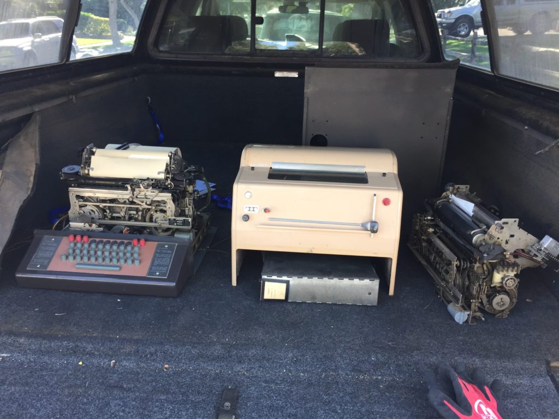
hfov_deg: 61.7
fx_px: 468
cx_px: 280
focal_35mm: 29
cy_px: 210
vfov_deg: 48.2
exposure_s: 1/60
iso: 32
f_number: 2.2
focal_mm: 4.15
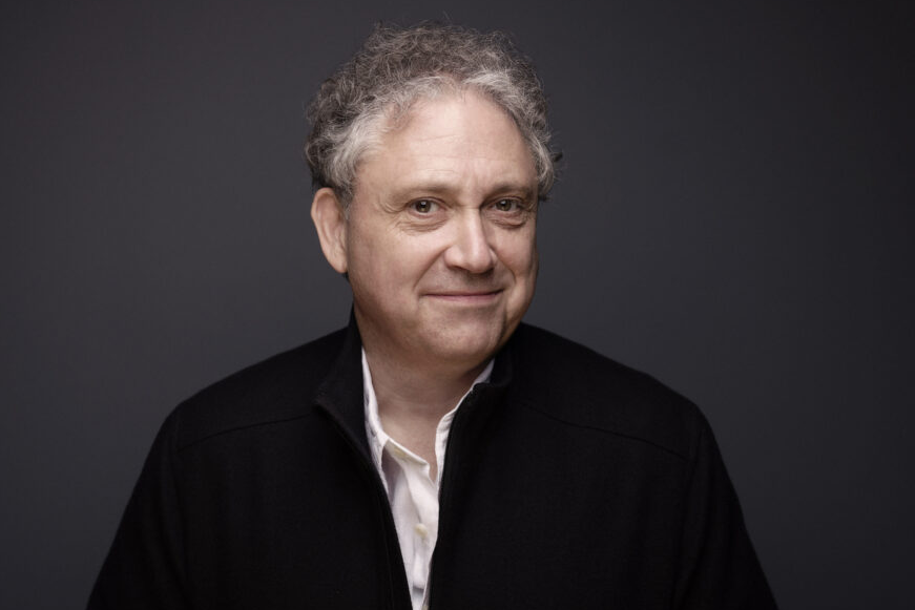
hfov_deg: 41.8
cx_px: 402
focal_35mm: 47
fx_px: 1195
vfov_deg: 28.7
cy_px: 309
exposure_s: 1/100
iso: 200
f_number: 3.2
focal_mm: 40
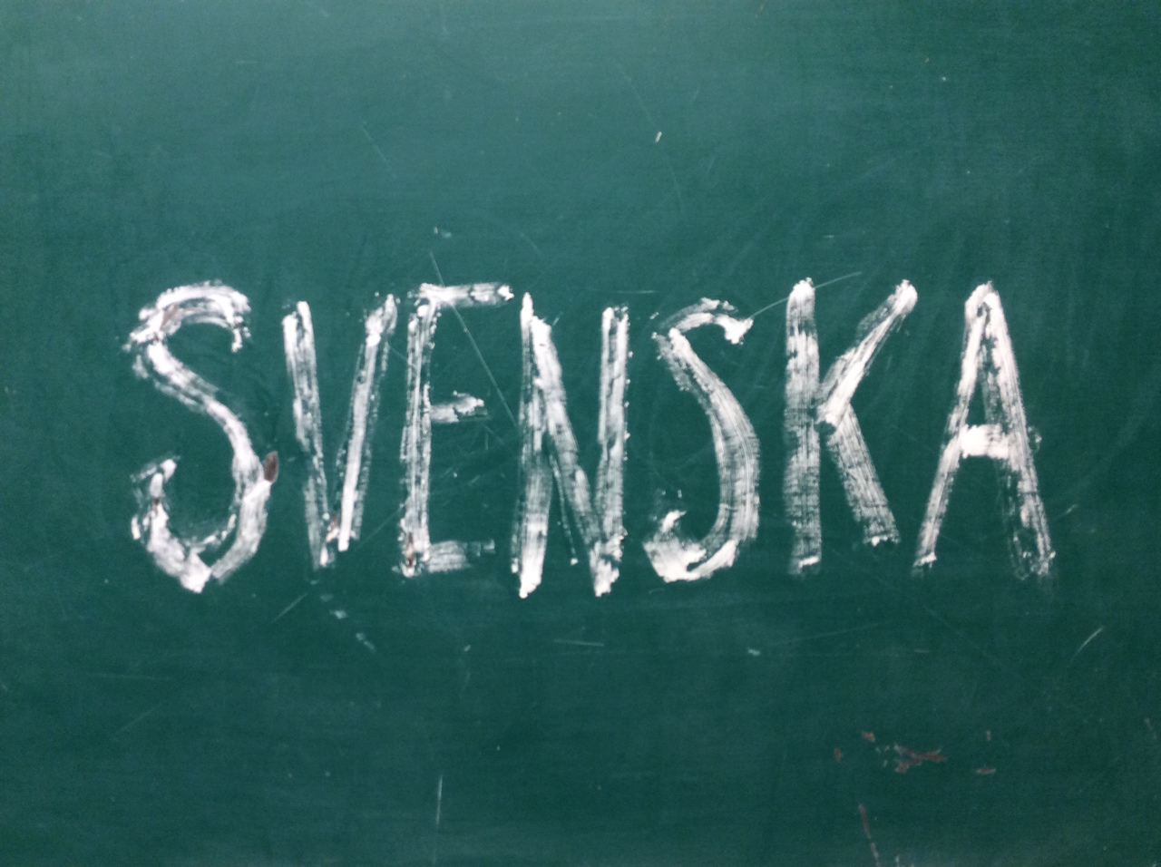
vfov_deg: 44.1
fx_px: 1072
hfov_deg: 56.9
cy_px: 434
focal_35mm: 32
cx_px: 580
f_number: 2.4
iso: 64
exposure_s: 1/25
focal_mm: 3.3
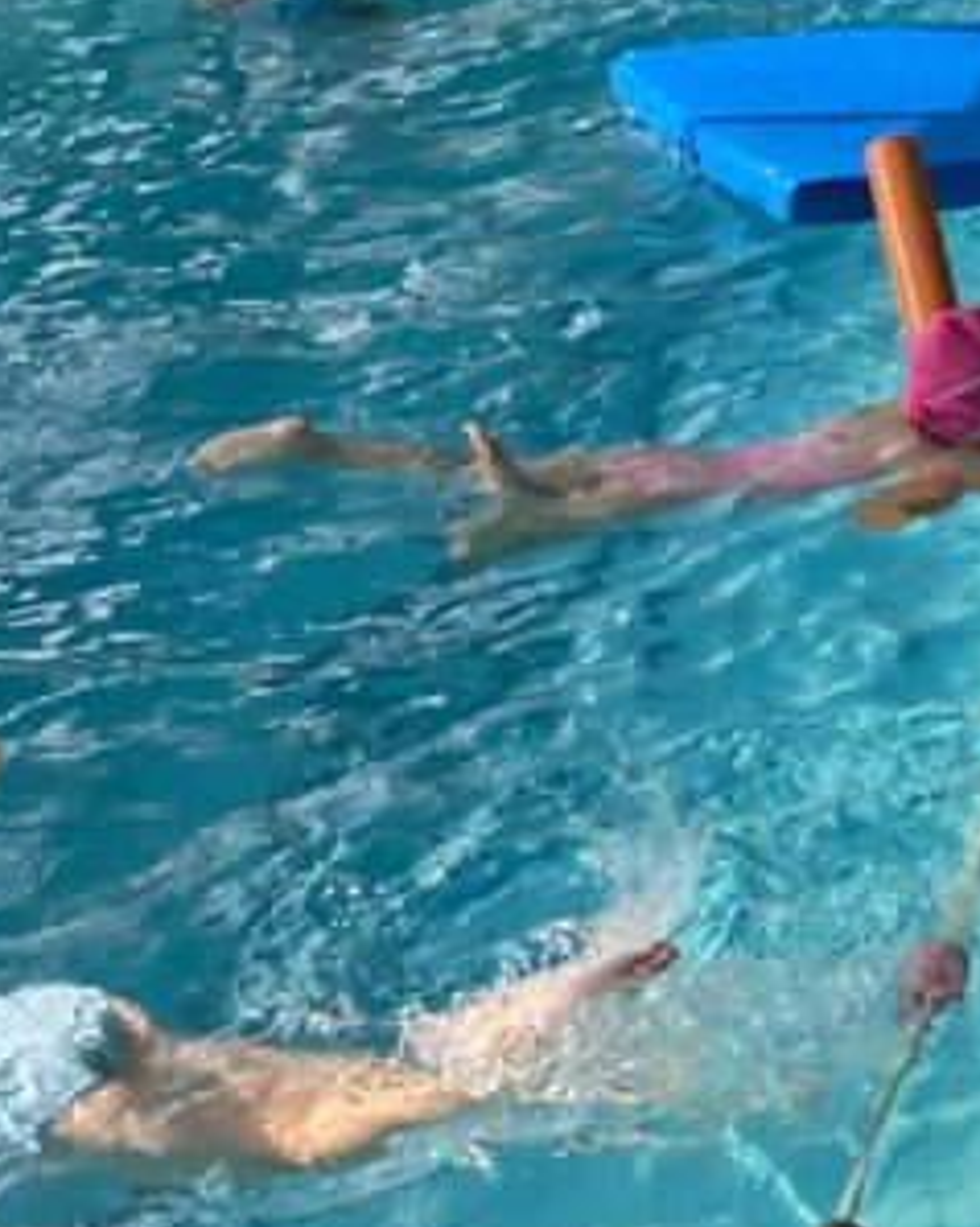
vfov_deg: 14.5
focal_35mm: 131
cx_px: 1293
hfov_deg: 11.4
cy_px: 103
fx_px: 4754
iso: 32
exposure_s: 1/1016
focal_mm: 4.25
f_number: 1.8
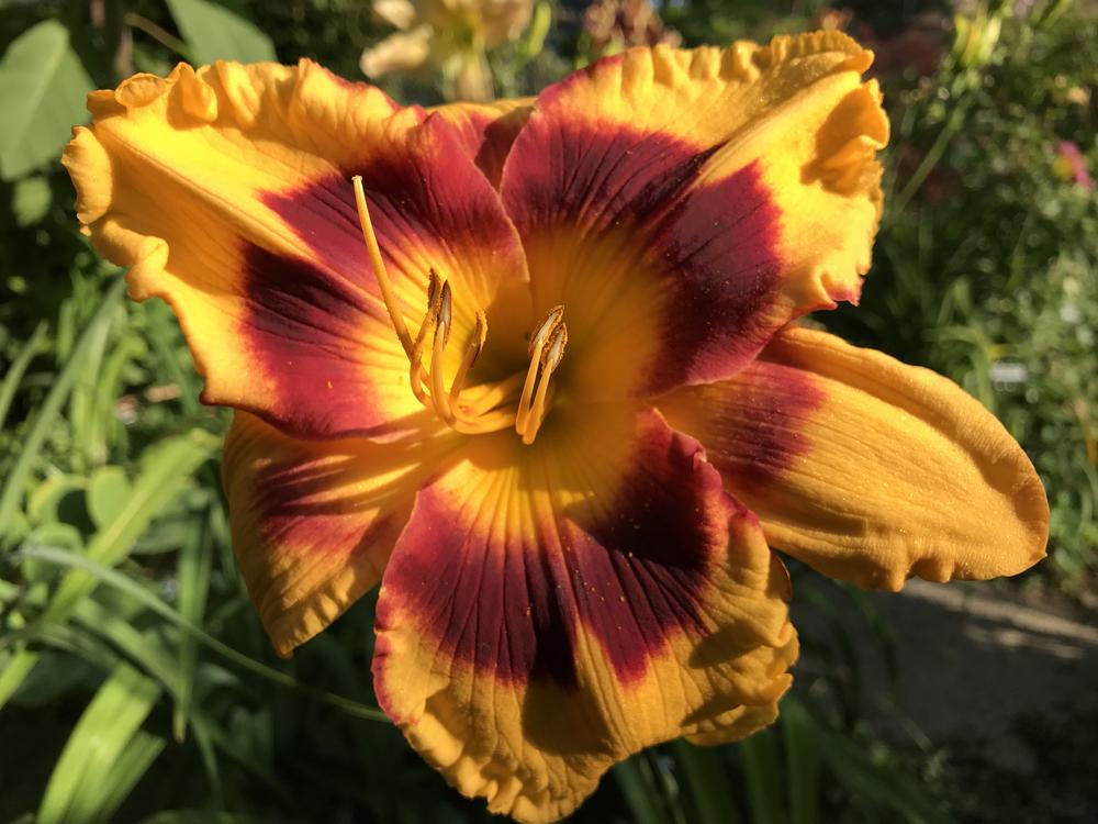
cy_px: 412
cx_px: 549
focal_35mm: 28
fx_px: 888
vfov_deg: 49.7
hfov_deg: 63.4
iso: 20
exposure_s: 1/1330
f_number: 1.8
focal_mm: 3.99
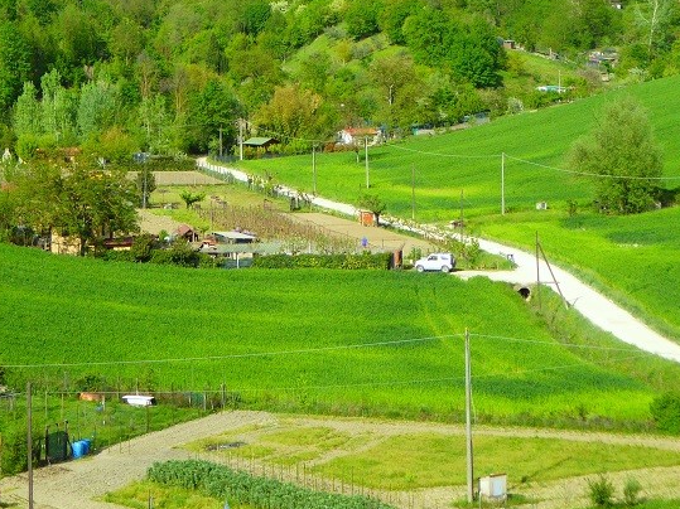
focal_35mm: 89
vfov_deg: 16.3
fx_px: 1748
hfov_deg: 21.9
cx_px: 233
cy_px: 10
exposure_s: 1/640
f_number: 3.8
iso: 100
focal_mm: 7.2
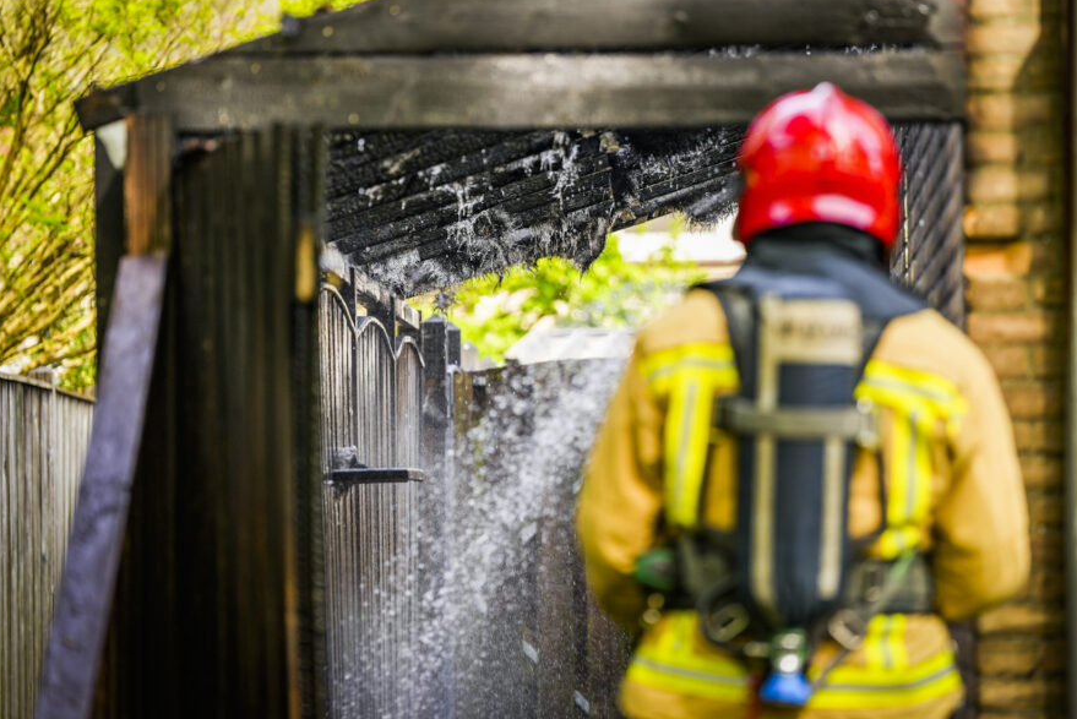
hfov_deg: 11.6
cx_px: 595
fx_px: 5298
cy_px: 314
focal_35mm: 177
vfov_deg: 7.8
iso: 100
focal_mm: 152
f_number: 2.8
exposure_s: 1/400
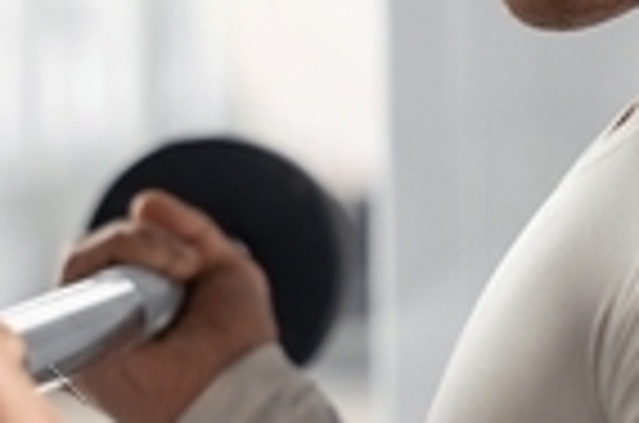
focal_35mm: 208
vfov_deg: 6.6
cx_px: 360
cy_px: 232
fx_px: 3684
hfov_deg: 9.9
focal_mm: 50
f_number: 1.8
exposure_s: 1/160
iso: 640
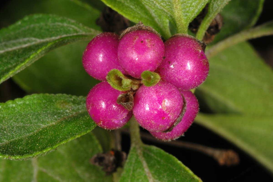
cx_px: 136
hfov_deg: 22.6
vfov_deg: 15.2
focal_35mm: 90
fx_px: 683
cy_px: 91
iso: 100
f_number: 57
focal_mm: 60
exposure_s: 1/80
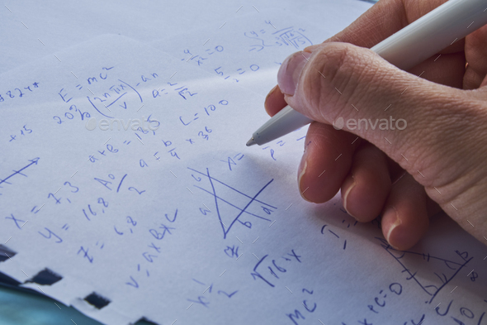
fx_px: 1122
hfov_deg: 24.5
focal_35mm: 83
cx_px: 244
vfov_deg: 16.4
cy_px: 162
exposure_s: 1/30
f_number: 20
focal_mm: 55
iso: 200
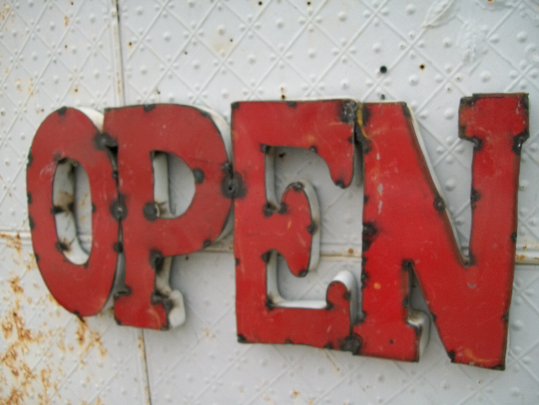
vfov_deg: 39.7
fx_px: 561
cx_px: 270
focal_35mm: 36
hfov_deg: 51.4
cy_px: 202
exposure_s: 1/125
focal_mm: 6
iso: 80
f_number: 2.7
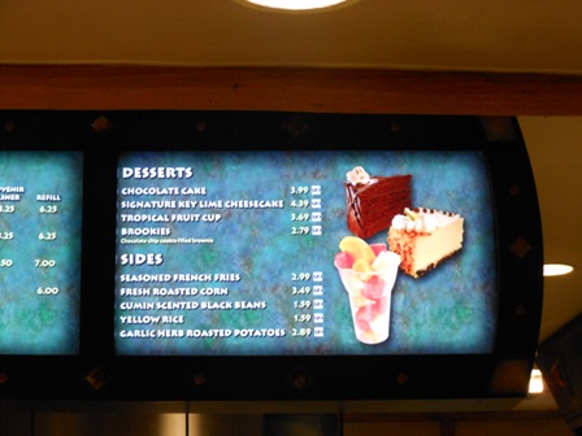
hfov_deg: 22.5
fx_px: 1463
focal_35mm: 87
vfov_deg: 17.0
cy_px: 218
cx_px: 291
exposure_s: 1/20
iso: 400
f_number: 5.3
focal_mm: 15.6
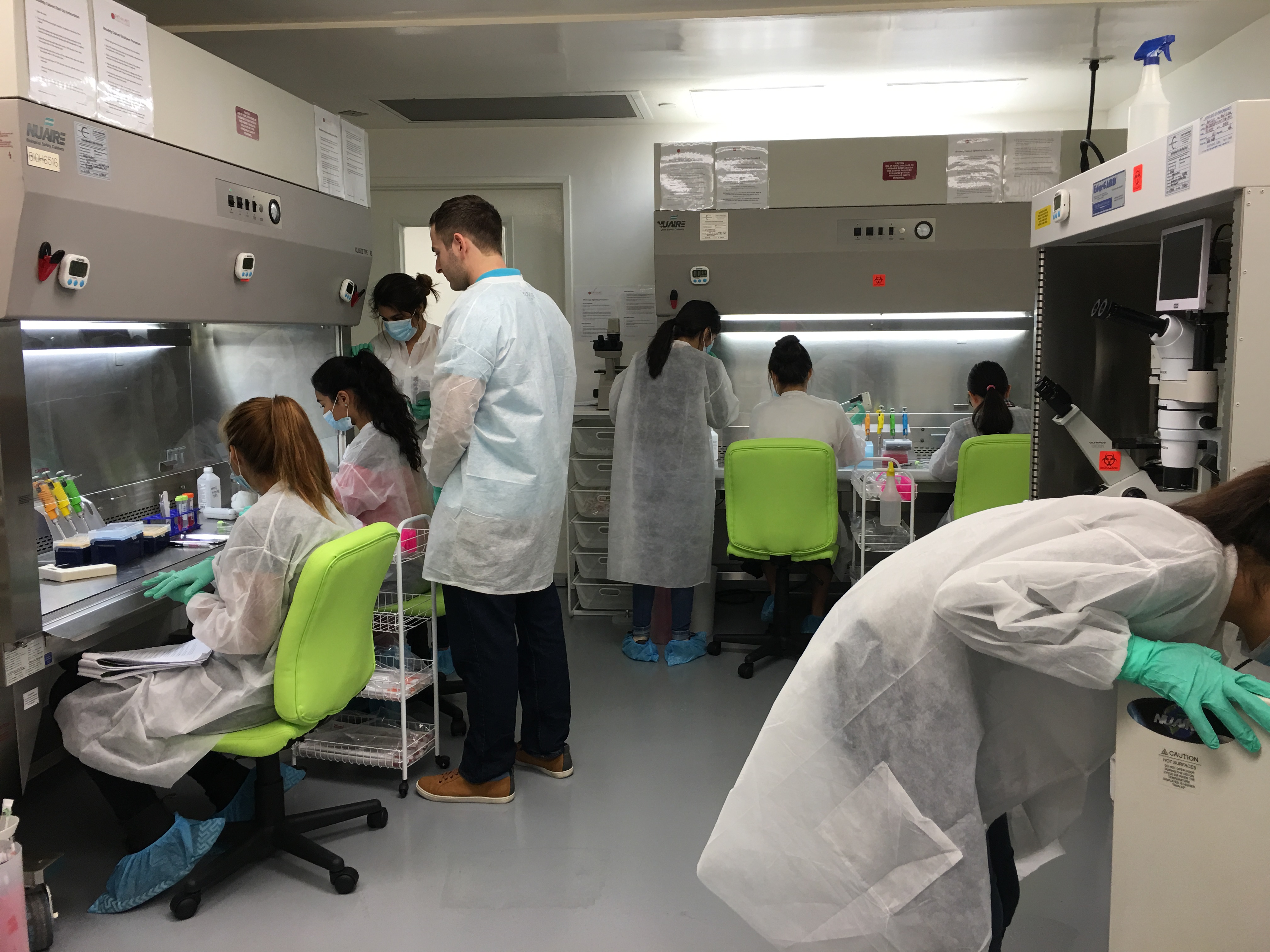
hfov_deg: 61.7
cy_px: 476
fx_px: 1064
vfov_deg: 48.2
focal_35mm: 29
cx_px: 635
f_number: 2.2
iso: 25
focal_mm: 4.15
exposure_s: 1/30
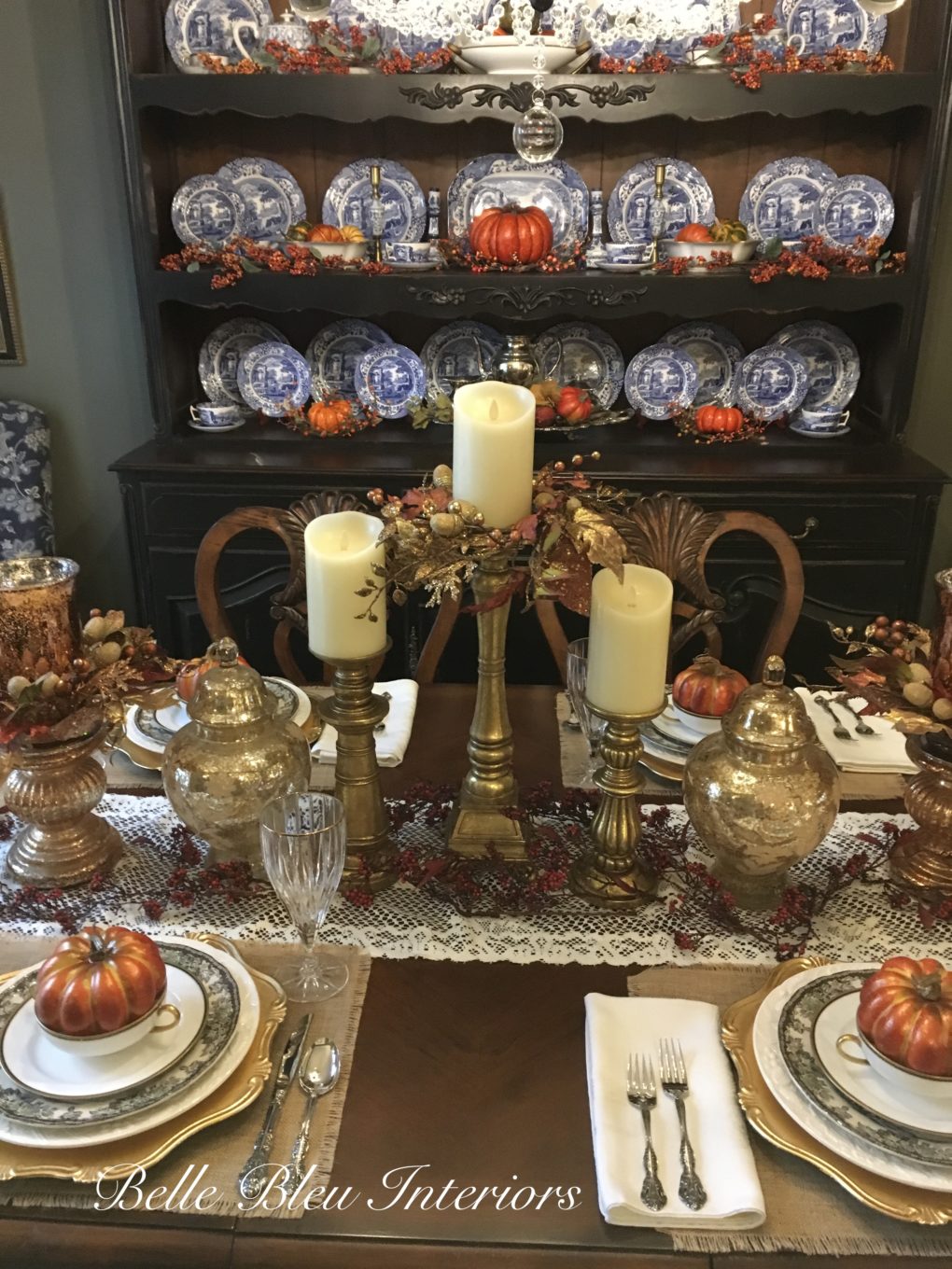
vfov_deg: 61.7
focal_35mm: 29
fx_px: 1063
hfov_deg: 48.2
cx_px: 476
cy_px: 634
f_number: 2.2
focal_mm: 4.15
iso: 250
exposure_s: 1/15
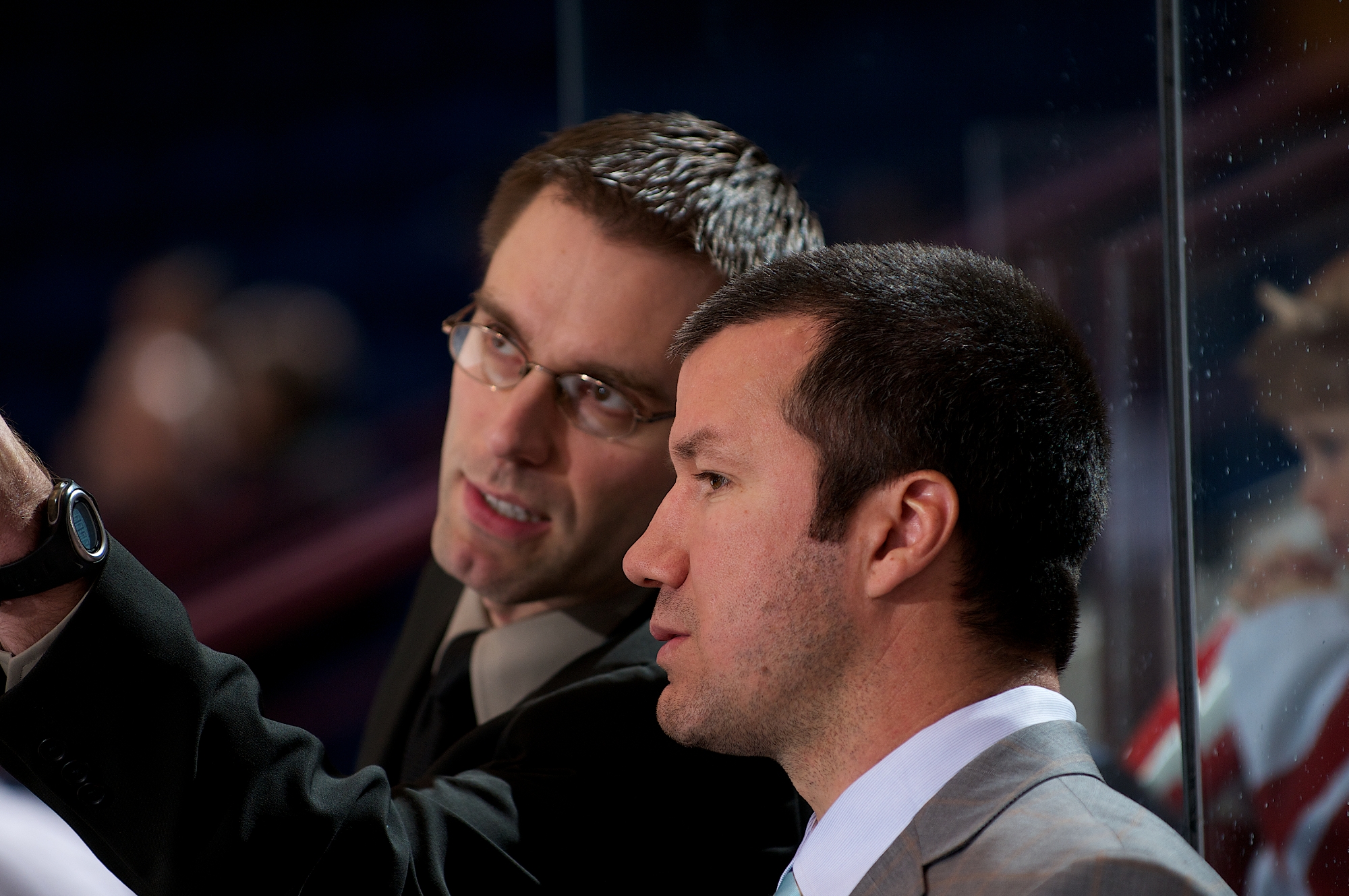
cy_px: 448
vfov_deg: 4.6
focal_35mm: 300
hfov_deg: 6.9
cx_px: 674
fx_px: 11227
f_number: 3.2
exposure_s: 1/250
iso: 200
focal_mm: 200
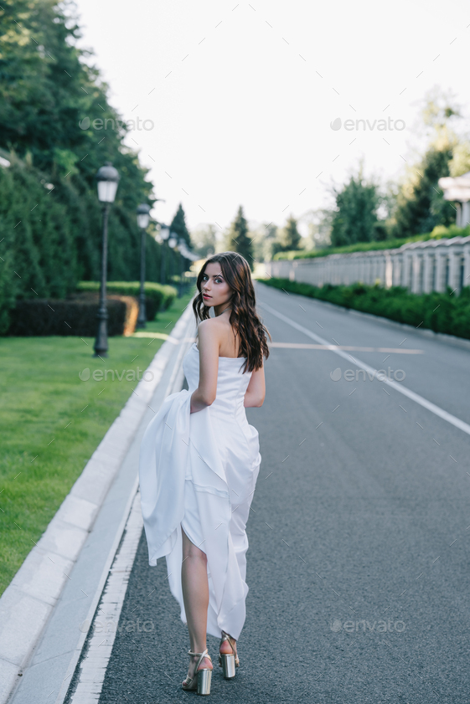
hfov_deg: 11.2
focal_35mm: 122
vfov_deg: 16.8
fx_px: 2388
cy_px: 368
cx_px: 240
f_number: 5
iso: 250
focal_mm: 116
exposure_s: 1/160
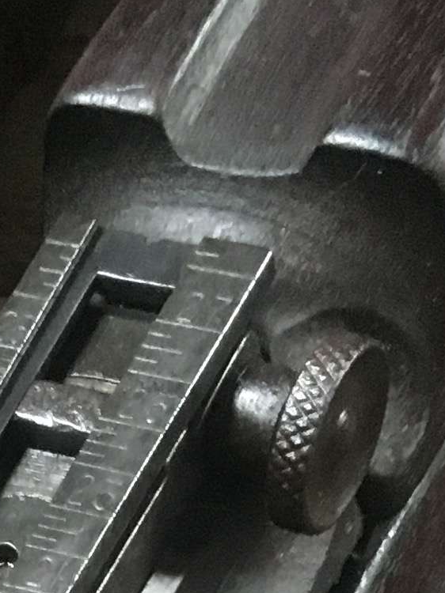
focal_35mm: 156
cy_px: 1488
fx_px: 2675
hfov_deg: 8.6
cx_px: -678
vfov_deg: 10.6
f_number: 2.2
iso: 200
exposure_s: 1/17
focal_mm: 4.15
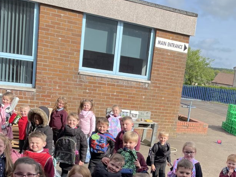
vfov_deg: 26.9
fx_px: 361
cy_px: 145
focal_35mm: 53
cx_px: 187
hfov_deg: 35.1
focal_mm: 4.2
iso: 32
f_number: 1.6
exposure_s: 1/1553
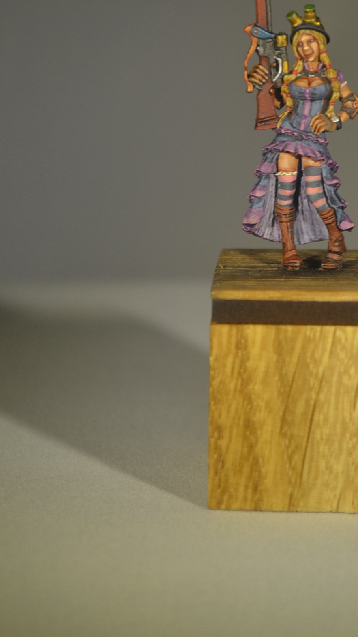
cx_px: 300
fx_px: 2141
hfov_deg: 9.5
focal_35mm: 127
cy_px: 216
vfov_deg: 16.9
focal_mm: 55
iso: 400
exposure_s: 1/60
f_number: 5.6
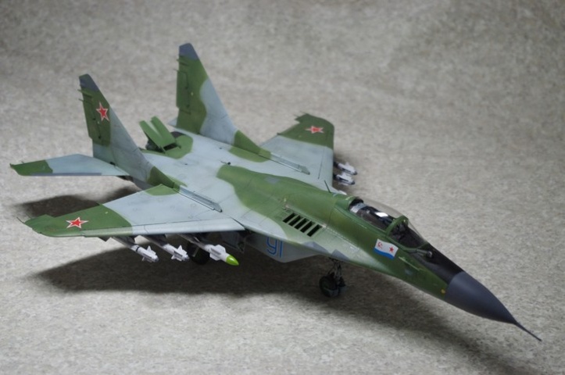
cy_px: 188
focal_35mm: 82
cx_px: 282
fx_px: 1285
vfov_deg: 16.6
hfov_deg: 24.8
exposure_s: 1/100
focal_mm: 55
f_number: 5.6
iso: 800
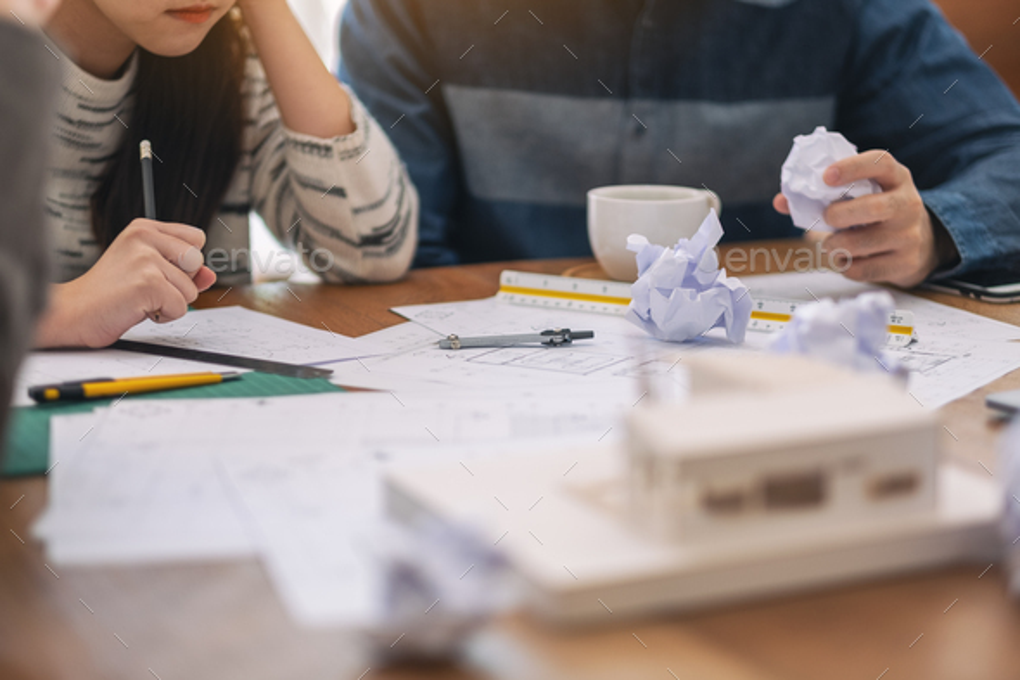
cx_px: 510
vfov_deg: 16.3
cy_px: 340
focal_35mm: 84
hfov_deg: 24.2
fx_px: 2379
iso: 100
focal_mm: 56
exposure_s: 1/340
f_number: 1.2
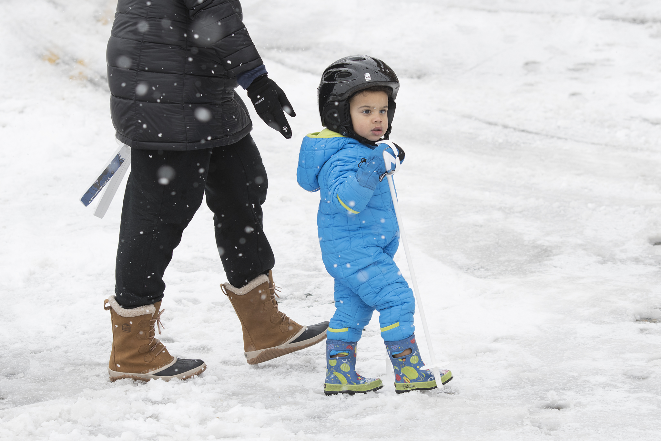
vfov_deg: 10.2
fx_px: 2478
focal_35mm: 135
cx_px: 330
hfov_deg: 15.2
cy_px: 220
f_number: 4.5
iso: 400
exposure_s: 1/400
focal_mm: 90
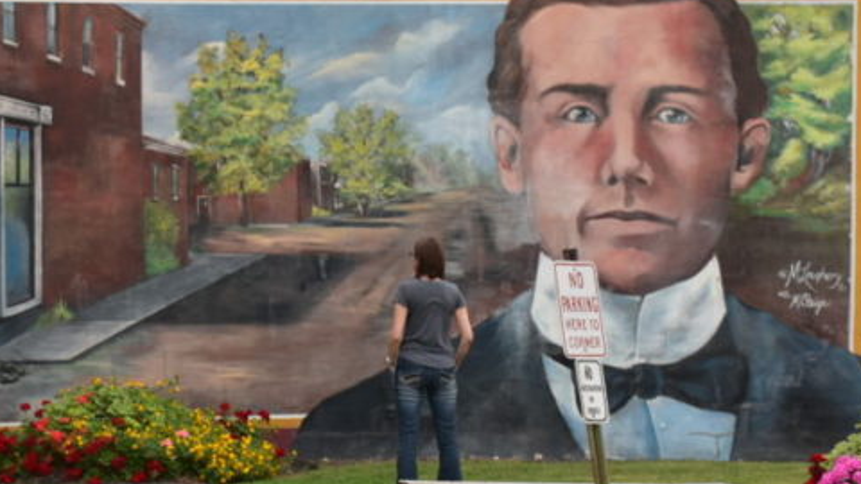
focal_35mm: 114
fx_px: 2603
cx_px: 83
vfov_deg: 10.6
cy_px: 255
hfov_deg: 18.5
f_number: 9
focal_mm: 34
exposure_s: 1/100
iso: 400
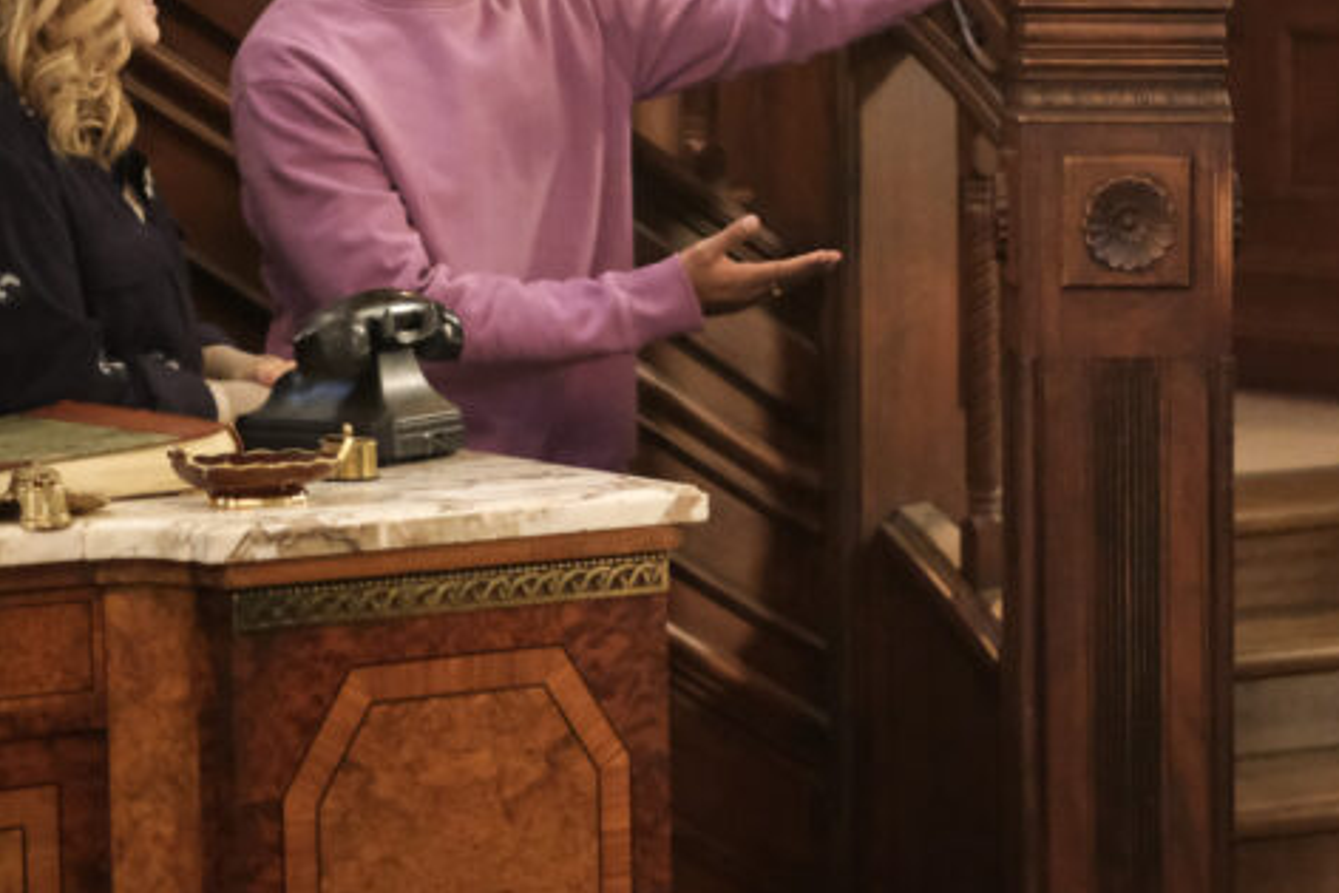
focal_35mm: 115
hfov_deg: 17.6
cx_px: 1132
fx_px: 4278
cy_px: 506
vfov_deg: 11.9
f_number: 1.8
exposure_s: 1/125
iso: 6400
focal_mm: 35
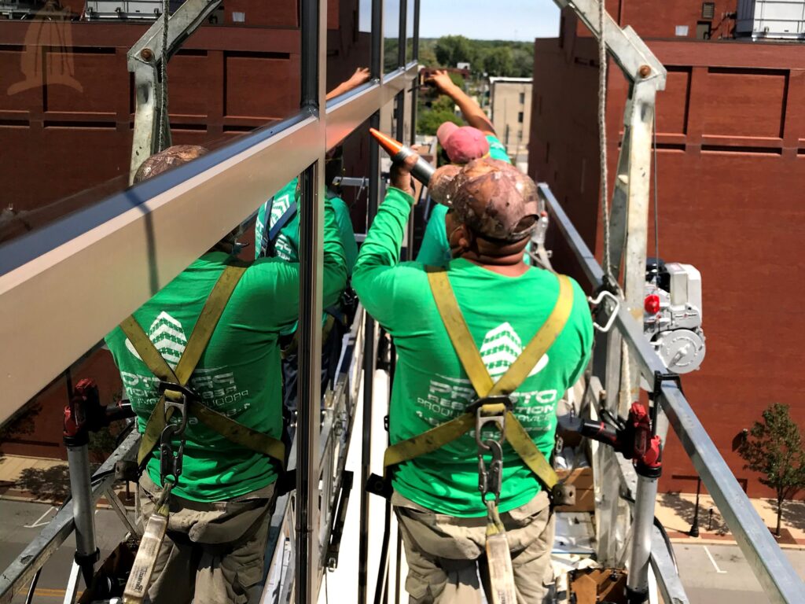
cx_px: 402
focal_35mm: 28
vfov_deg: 49.7
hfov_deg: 63.4
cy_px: 302
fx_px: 651
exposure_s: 1/2083
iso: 20
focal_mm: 3.99
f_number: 1.8
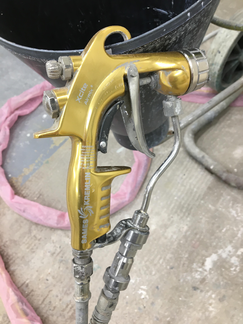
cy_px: 162
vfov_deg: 61.7
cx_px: 122
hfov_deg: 48.2
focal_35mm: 29
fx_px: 271
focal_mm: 4.15
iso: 80
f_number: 2.2
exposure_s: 1/33
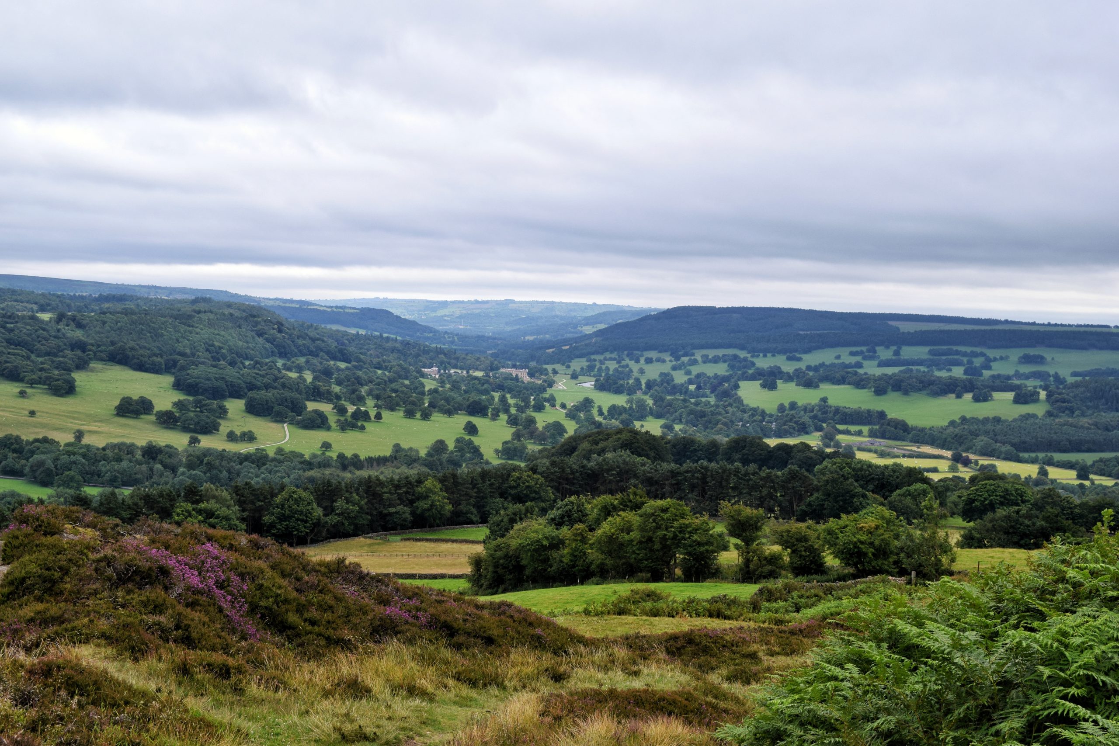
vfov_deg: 26.5
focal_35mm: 51
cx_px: 560
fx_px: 1585
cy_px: 373
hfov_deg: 38.9
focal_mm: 34
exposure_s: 1/250
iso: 360
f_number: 8
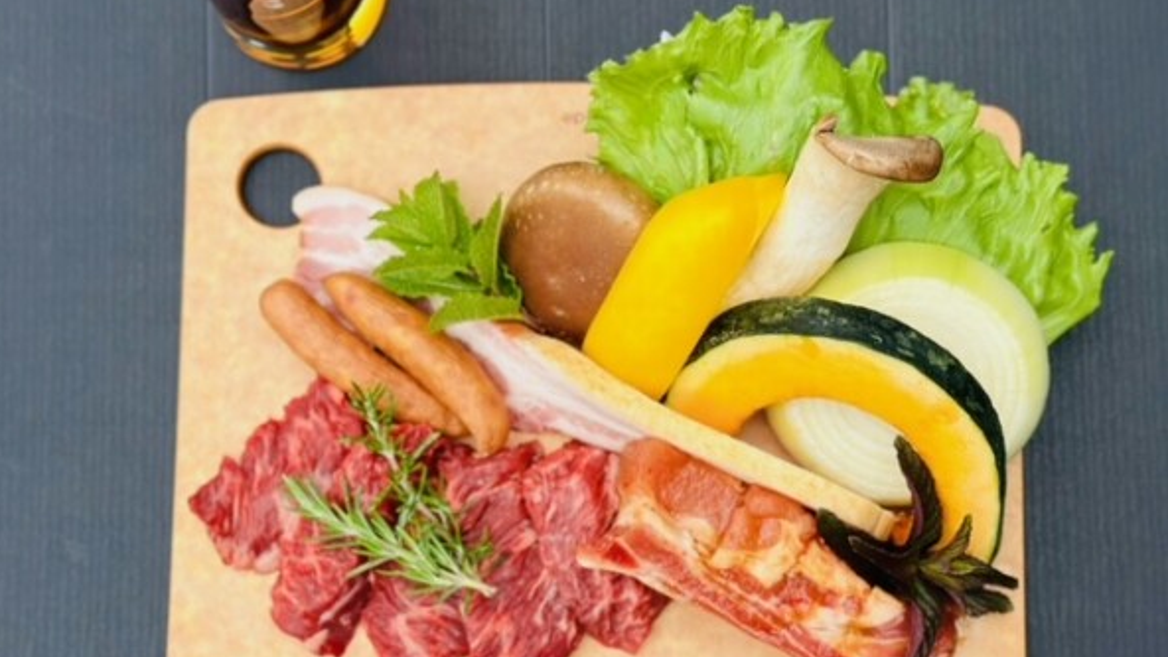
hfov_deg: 39.2
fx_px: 1641
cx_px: 580
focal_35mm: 53
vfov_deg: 22.6
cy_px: 395
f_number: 1.78
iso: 80
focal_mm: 6.86
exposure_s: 1/2203
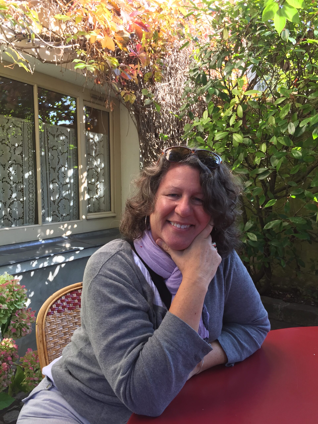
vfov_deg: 61.7
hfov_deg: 48.2
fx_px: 355
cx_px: 159
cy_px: 212
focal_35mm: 29
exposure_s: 1/100
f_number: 2.2
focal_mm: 4.15
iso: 40
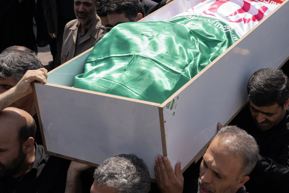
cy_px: 61
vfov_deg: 20.5
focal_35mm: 66
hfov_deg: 30.0
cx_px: 214
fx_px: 530
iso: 250
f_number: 4
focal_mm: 35
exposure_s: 1/1600
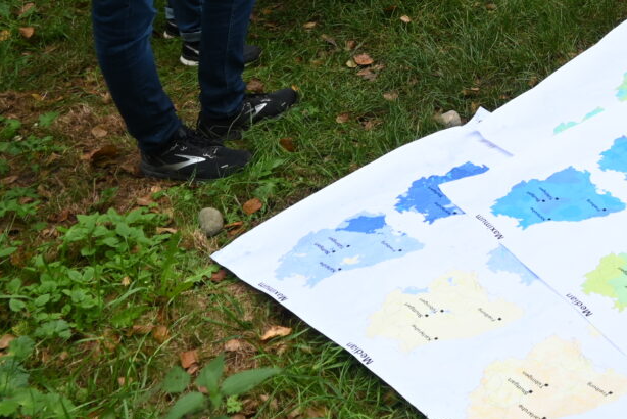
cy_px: -65
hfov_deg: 31.1
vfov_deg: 21.3
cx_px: 619
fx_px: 1045
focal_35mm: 60
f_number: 5.6
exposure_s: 1/125
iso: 100
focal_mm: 16
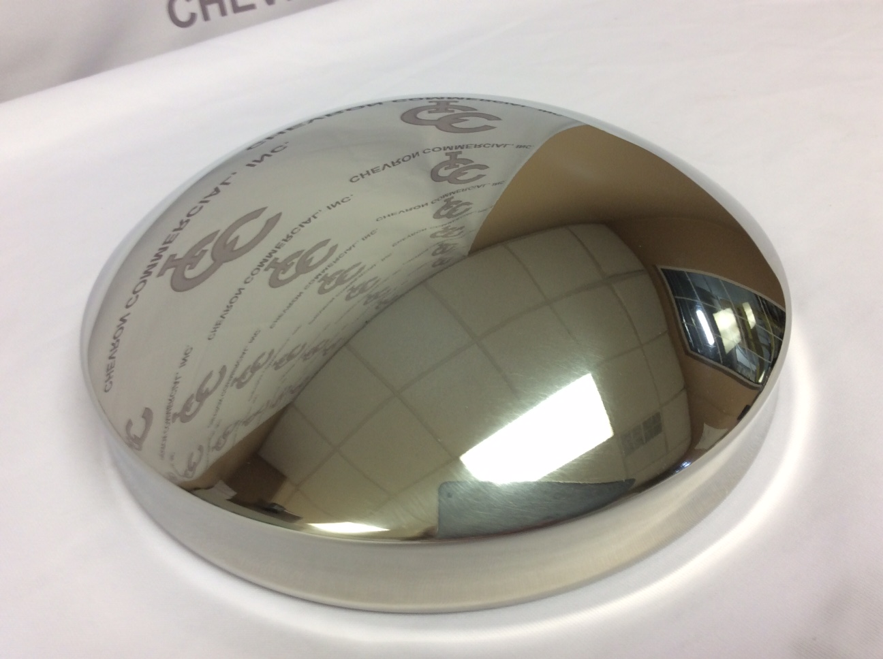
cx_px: 442
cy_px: 330
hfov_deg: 56.9
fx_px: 815
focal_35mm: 32
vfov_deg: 44.1
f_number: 2.4
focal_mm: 3.3
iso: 50
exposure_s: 1/24
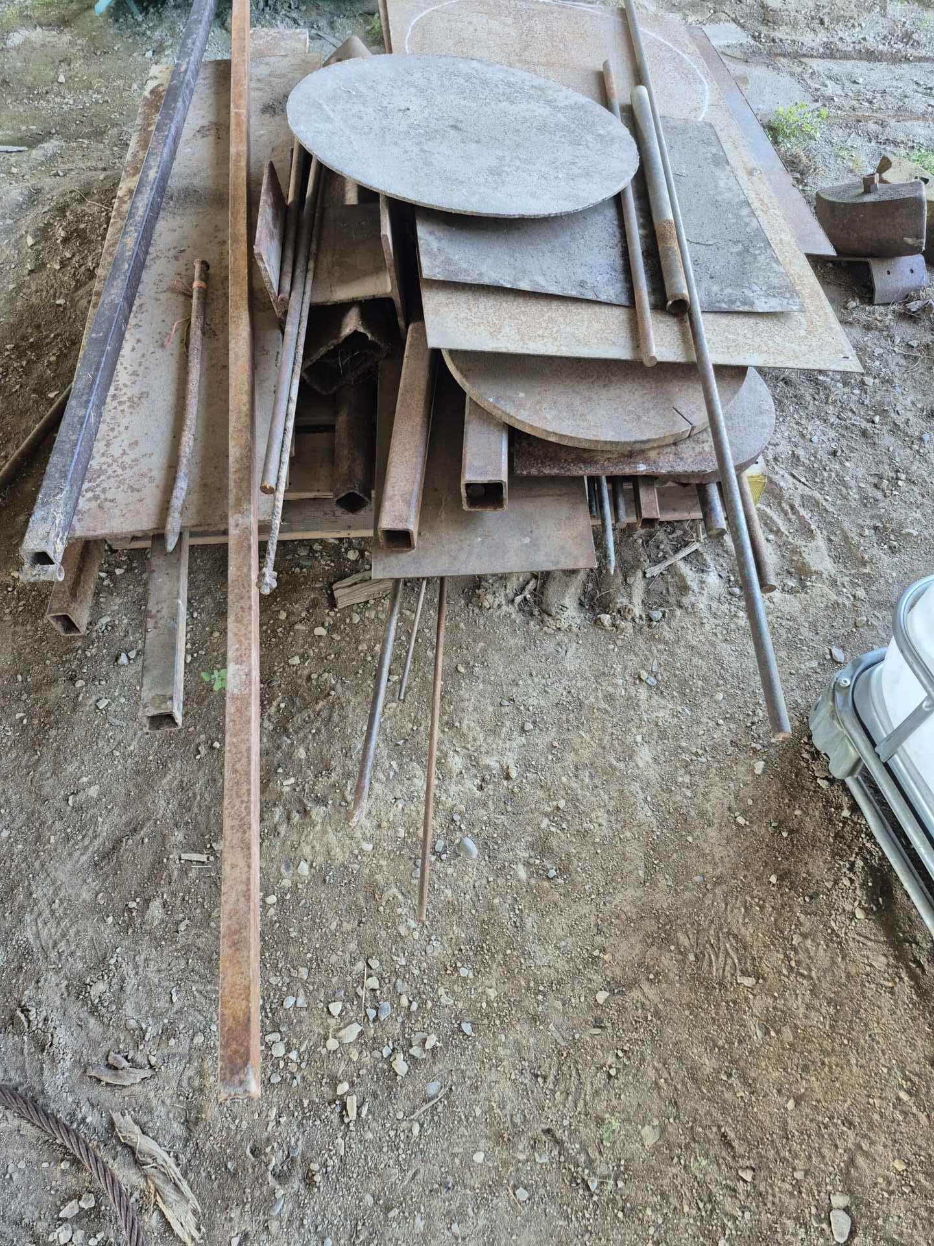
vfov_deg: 73.9
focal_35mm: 23
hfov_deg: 58.9
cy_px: 623
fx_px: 827
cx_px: 467
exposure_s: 1/120
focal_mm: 5.4
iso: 200
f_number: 1.8
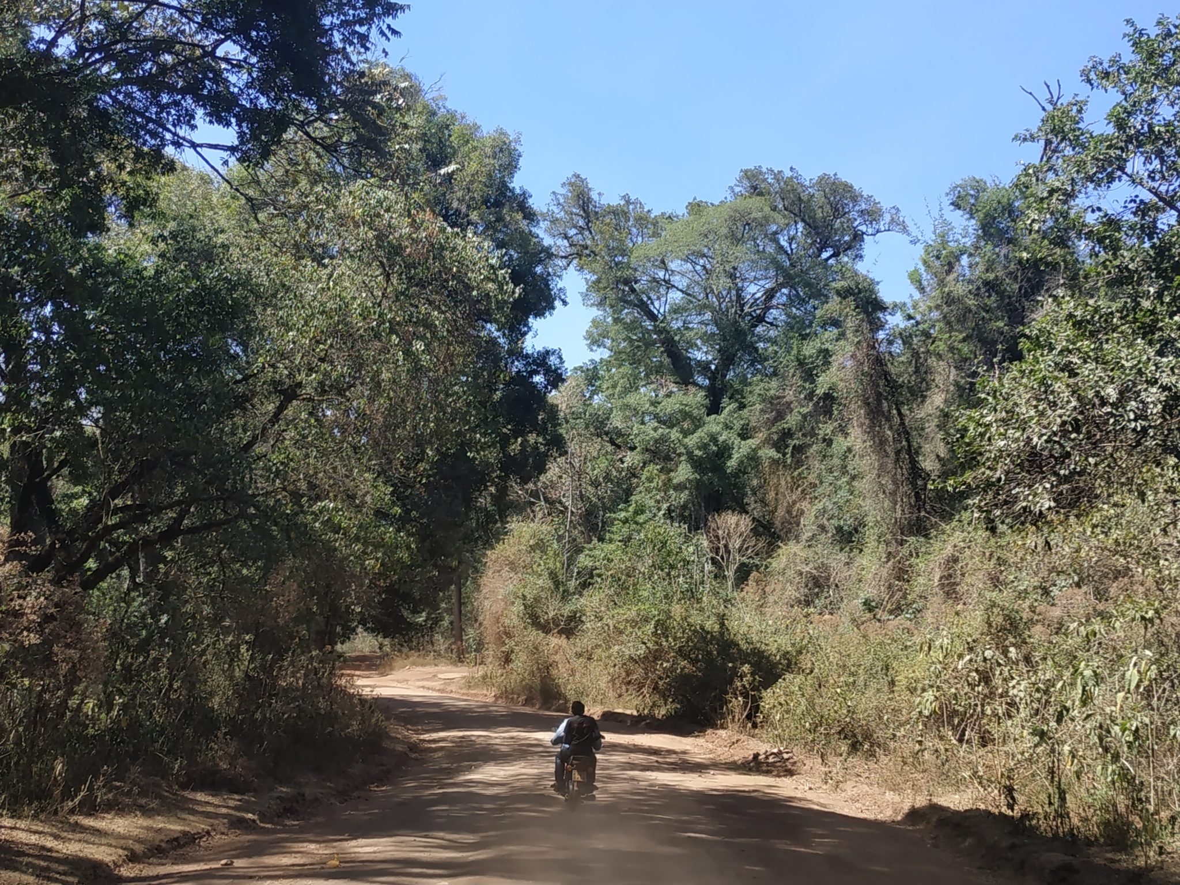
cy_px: 442
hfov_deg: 71.6
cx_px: 590
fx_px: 818
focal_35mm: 24
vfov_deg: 56.8
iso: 160
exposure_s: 1/1038
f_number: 1.9
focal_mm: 3.94
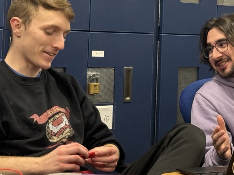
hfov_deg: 21.7
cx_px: 149
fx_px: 608
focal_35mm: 90
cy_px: 65
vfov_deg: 16.4
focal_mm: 6.86
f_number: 1.78
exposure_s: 1/60
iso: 160
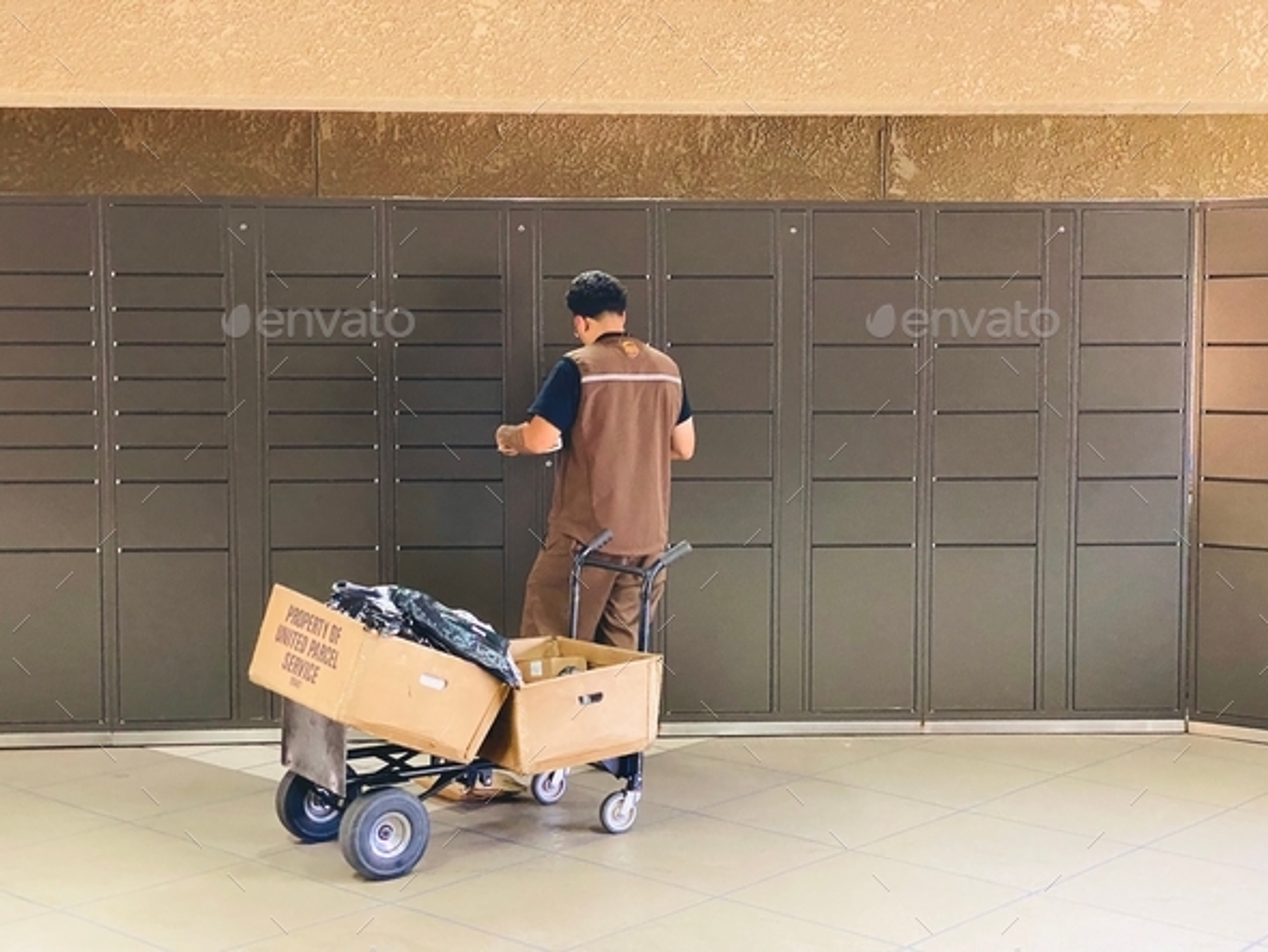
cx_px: 634
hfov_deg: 36.8
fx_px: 1906
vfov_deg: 28.1
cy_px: 476
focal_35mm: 52
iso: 400
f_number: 2
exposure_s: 1/60
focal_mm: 6
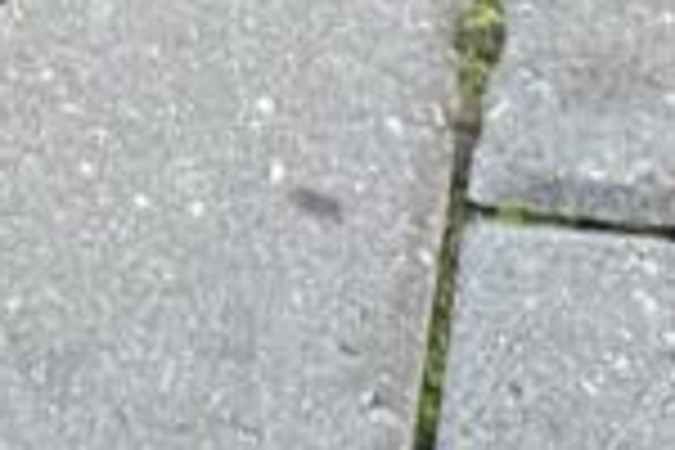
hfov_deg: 3.5
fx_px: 10649
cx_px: -1582
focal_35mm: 568
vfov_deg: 2.4
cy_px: -1197
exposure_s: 1/99
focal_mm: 9
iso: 100
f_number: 2.8
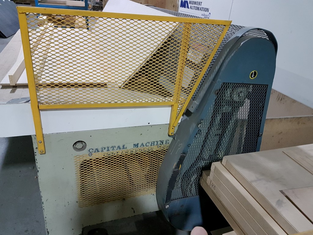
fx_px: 235
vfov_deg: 53.1
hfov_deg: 67.3
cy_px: 118
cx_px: 156
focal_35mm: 26
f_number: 1.7
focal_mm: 4.2
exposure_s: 1/60
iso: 250
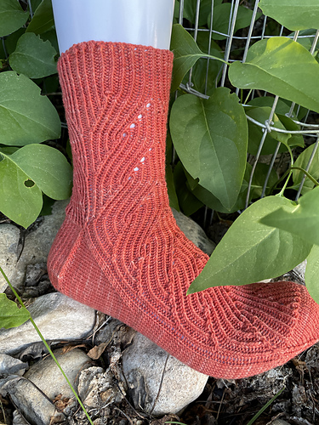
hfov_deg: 53.1
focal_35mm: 26
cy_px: 212
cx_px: 160
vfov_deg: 67.3
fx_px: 319
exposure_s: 1/112
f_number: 1.6
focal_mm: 4.2
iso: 125
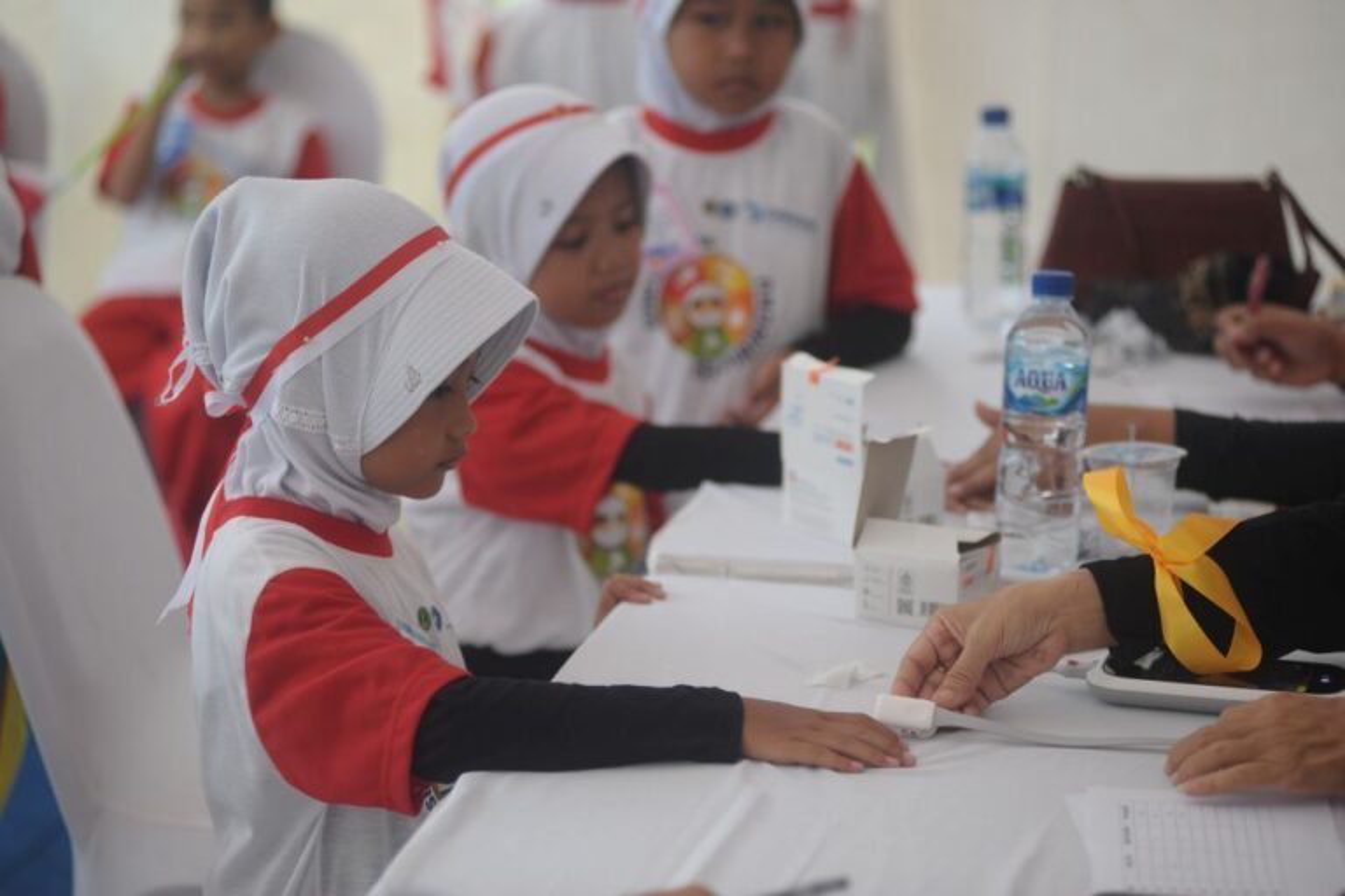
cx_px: 672
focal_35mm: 80
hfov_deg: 25.4
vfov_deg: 17.1
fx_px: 2989
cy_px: 448
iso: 1000
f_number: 2.8
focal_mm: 80
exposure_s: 1/160
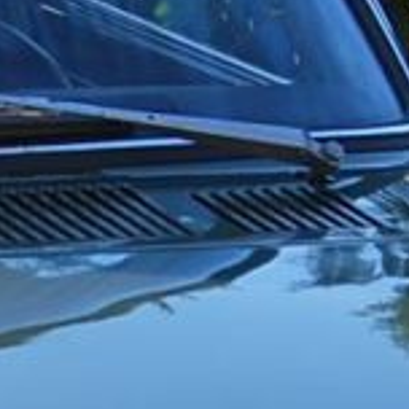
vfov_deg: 4.4
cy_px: 581
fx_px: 5324
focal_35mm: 398
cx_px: -143
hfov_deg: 4.4
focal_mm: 31
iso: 100
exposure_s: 1/125
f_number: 5.6
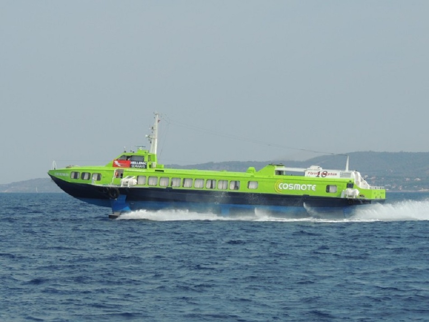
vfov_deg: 14.1
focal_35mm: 105
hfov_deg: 18.7
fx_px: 1301
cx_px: 214
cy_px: 161
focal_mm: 18.7
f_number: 4.2
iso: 100
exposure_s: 1/1000
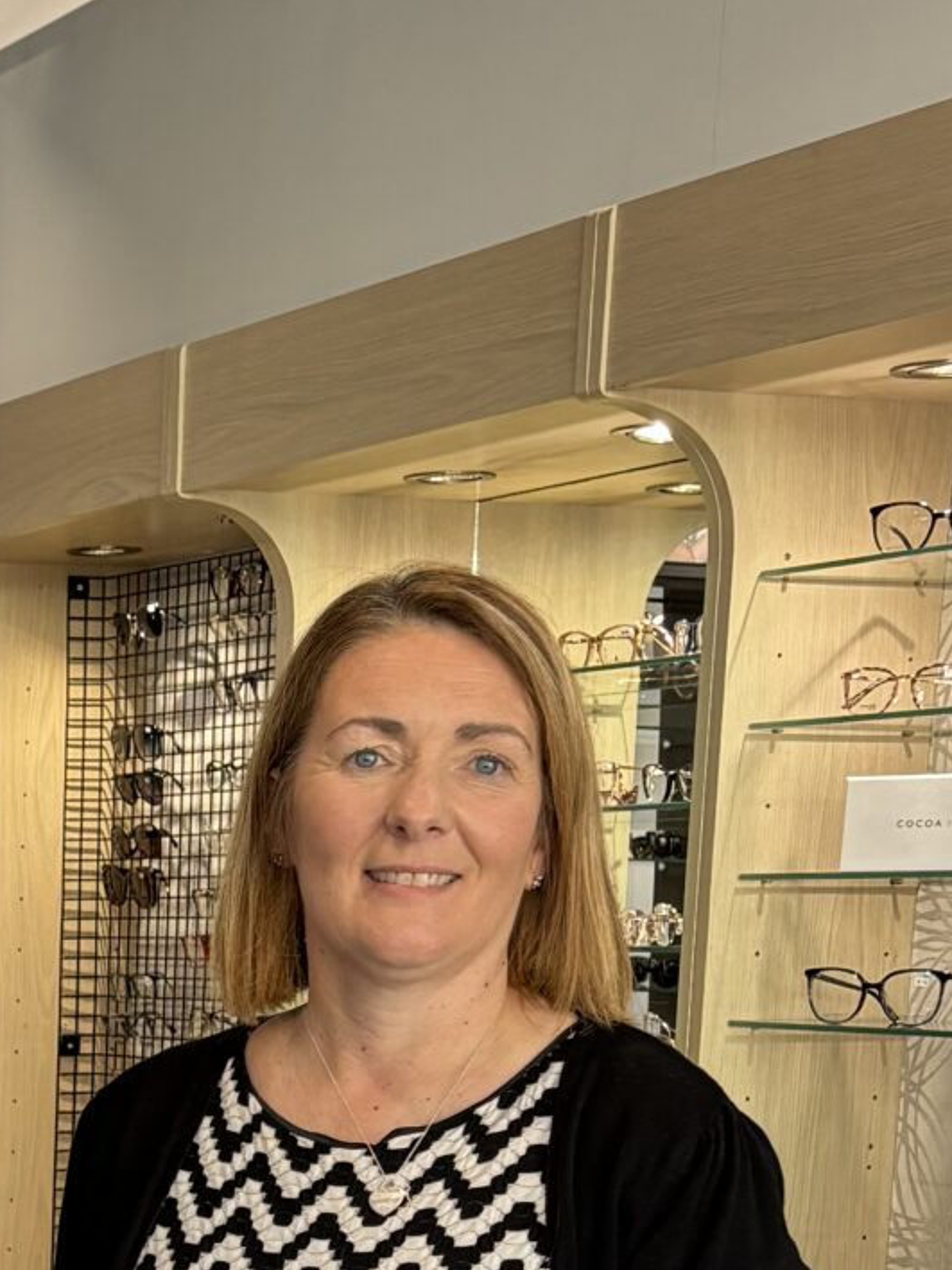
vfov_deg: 19.5
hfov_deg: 14.7
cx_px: -450
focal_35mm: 94
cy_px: 1571
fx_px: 3447
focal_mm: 5.96
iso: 80
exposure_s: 1/100
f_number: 1.6
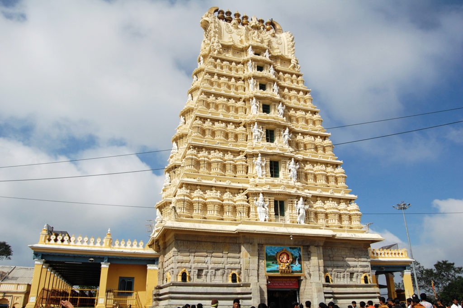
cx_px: 232
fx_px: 347
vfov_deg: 47.9
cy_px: 154
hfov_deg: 67.4
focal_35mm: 27
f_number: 8
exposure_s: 1/1000
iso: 200
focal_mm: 18
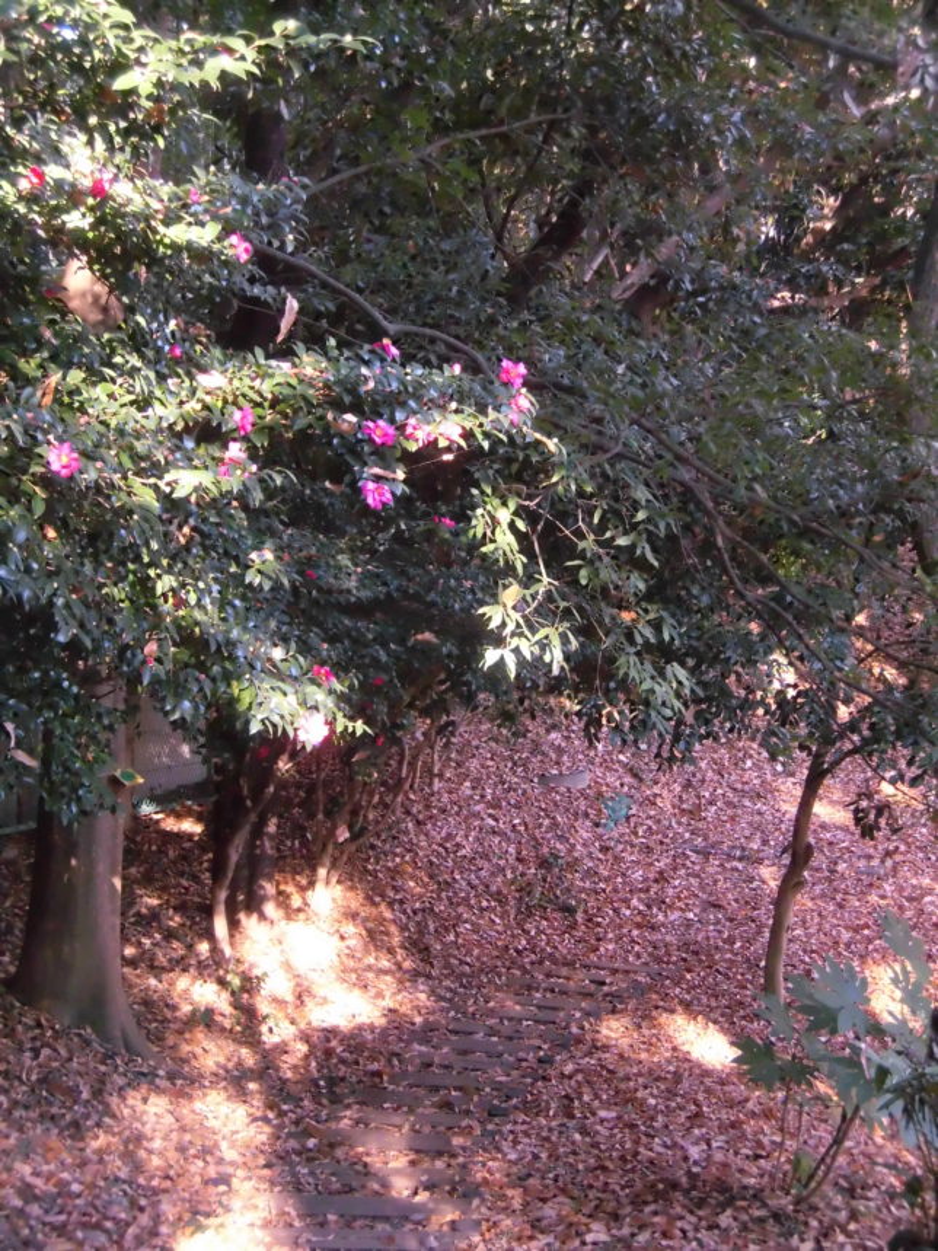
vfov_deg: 28.6
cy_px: 626
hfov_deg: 21.6
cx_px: 469
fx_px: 2457
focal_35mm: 68
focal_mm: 12.14
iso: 800
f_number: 4.4
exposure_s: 1/50
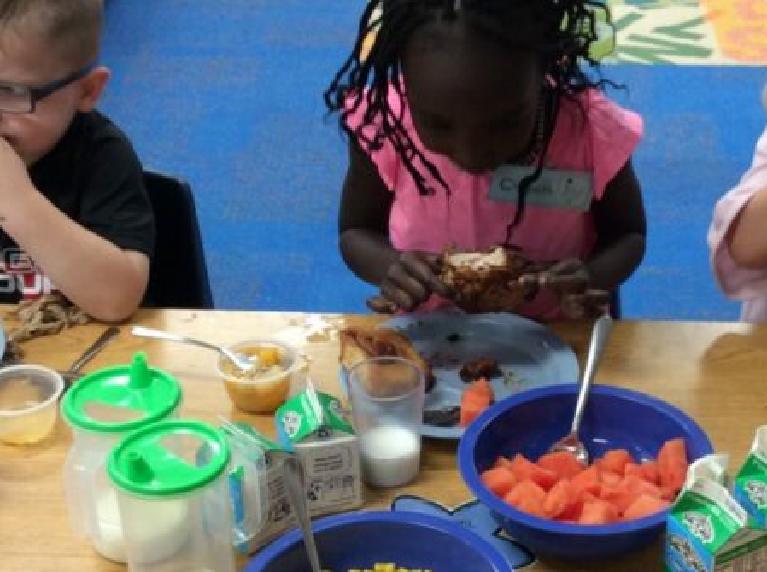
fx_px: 1614
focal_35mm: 73
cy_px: 378
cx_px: 516
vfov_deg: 20.0
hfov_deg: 26.6
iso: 64
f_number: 2.4
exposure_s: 1/24
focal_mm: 3.3
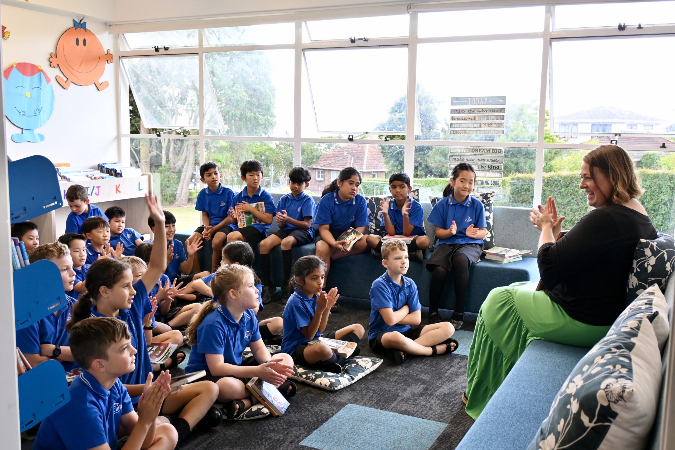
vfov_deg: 36.9
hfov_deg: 53.1
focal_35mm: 36
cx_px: 338
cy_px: 225
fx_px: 675
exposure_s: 1/125
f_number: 4.2
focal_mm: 24
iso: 400
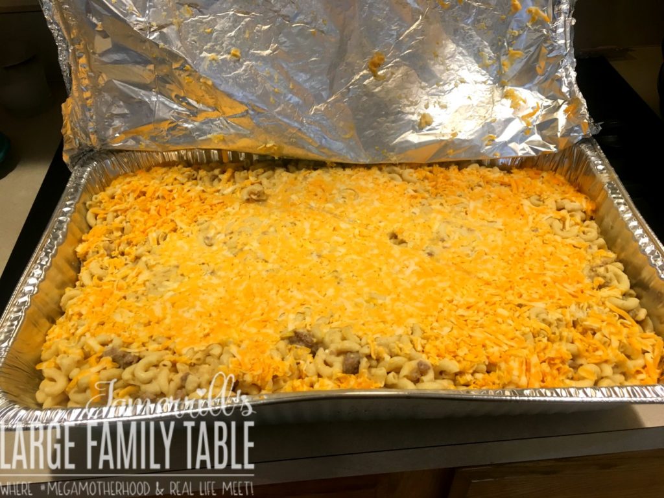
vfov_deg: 48.2
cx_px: 332
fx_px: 556
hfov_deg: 61.7
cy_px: 249
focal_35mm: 29
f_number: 2.2
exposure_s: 1/30
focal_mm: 4.15
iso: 80
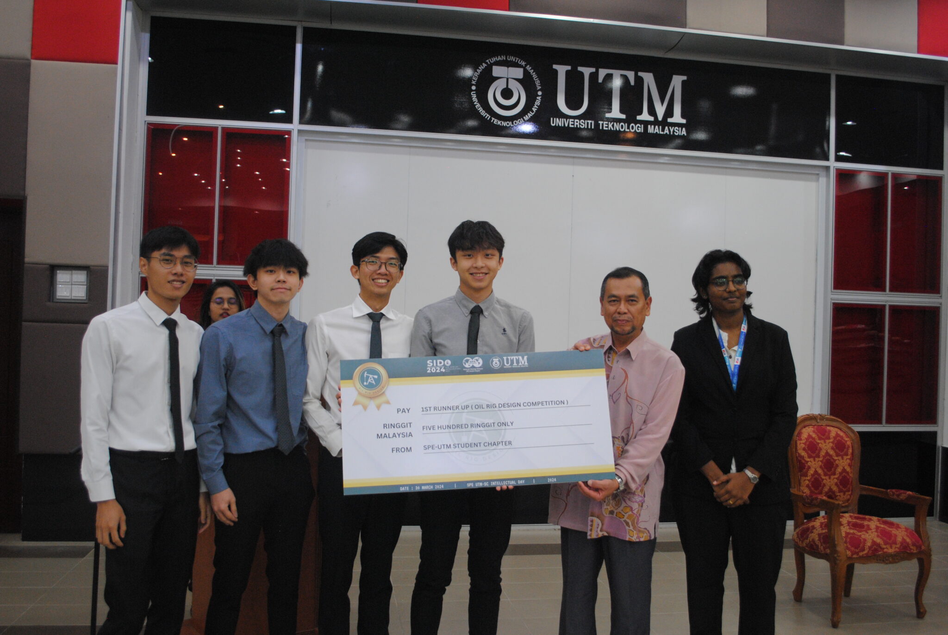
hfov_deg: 57.2
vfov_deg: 40.1
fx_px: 870
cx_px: 474
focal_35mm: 33
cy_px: 318
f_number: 3.8
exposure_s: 1/30
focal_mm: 22
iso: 640
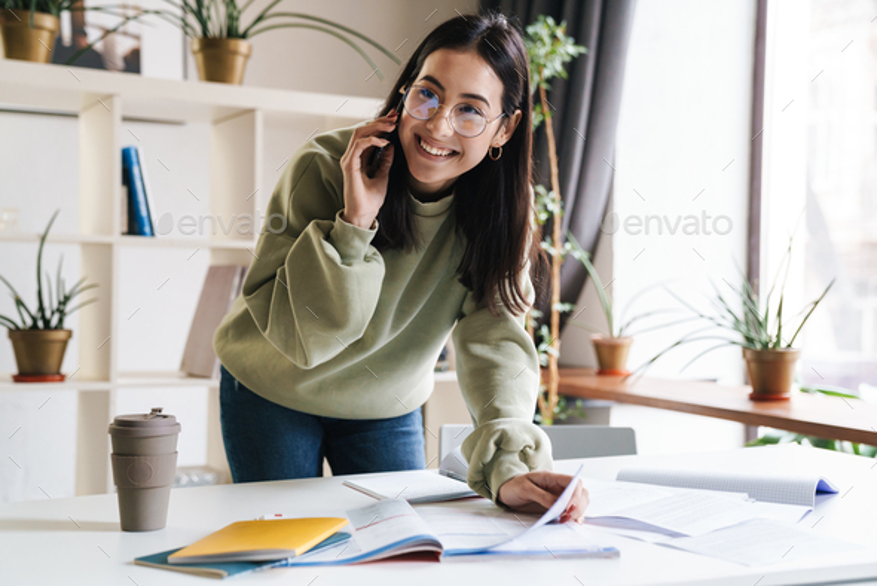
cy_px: 293
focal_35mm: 50
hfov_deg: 39.6
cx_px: 438
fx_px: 1219
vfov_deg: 27.0
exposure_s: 1/160
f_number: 2.8
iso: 1000
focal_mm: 50
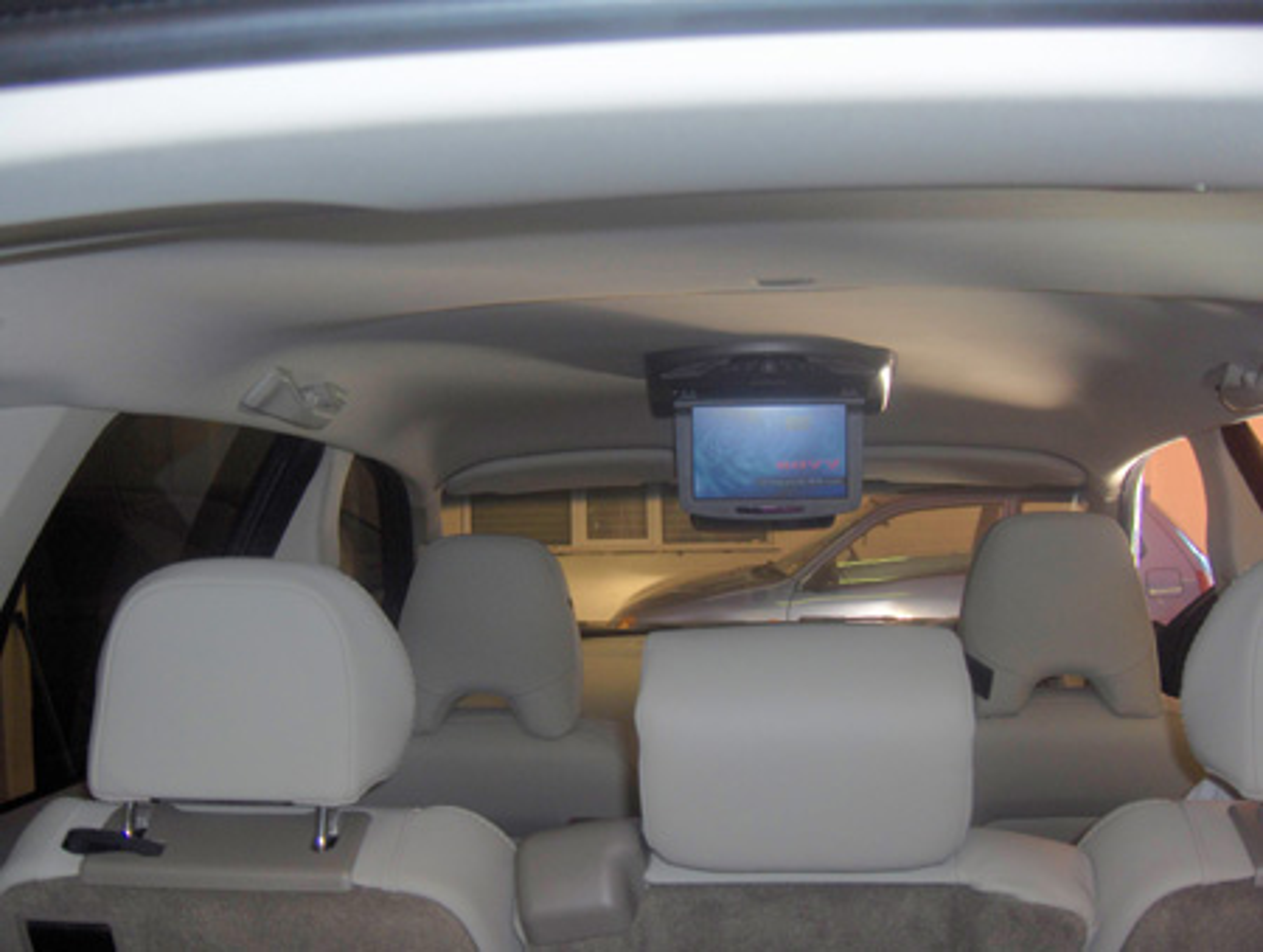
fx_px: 1425
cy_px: 476
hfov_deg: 47.8
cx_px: 632
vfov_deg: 36.9
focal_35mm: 39
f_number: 2.8
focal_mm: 8
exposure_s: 1/60
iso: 100
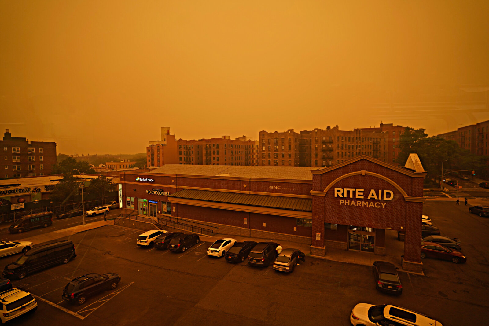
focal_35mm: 17
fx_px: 231
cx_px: 244
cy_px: 163
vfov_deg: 70.5
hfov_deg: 93.3
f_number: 2.8
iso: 320
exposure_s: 1/320
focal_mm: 17
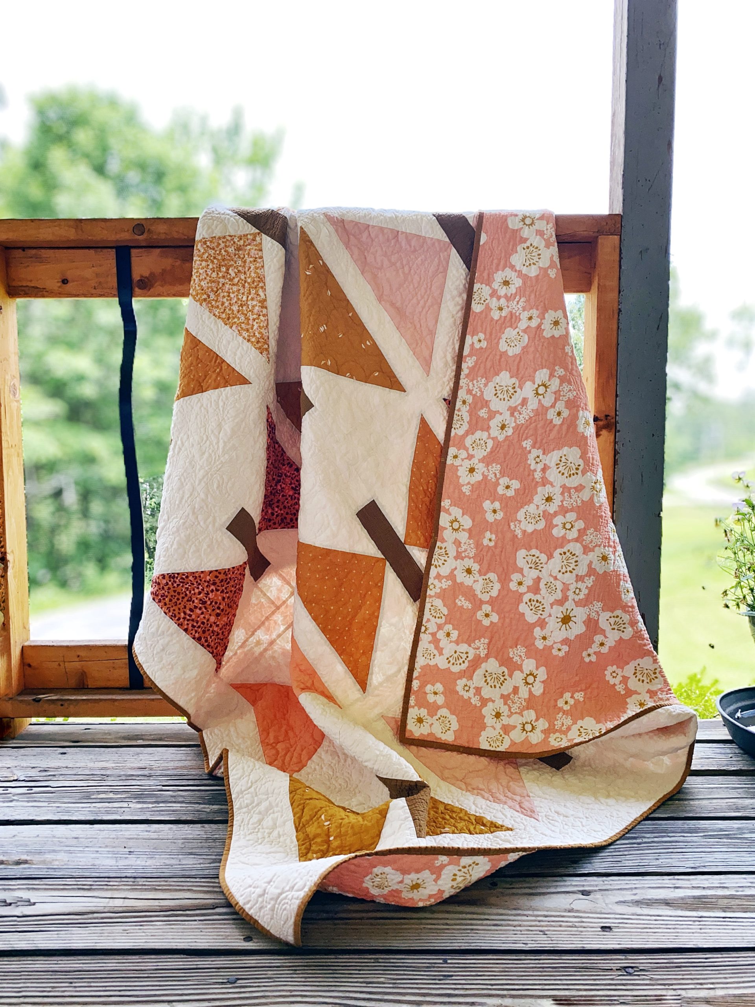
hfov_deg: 53.1
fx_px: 756
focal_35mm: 26
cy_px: 504
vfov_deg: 67.3
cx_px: 378
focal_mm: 4.25
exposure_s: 1/591
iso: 32
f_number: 1.8
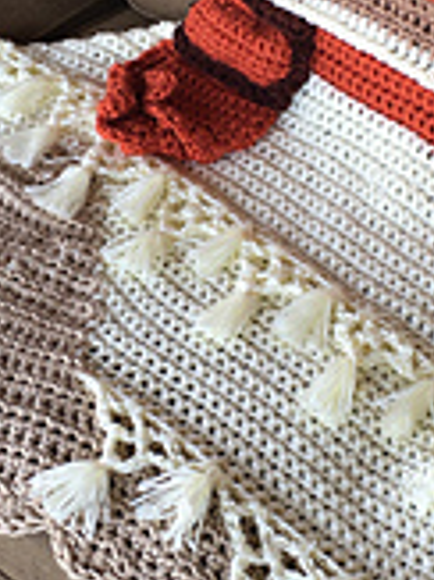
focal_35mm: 89
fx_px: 1490
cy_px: 171
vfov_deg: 21.9
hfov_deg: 16.6
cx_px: 254
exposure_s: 1/120
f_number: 2.2
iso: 25
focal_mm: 4.15
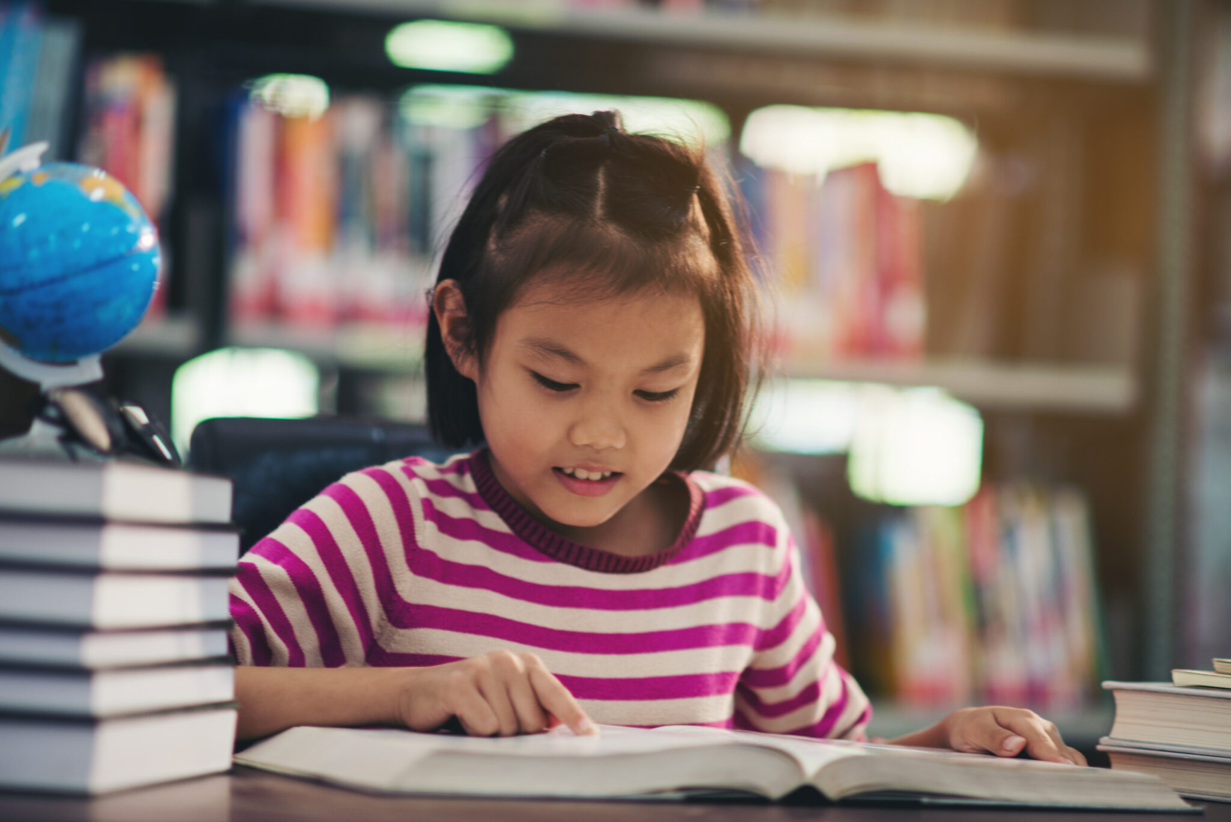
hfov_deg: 15.2
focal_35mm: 135
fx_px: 4618
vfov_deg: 10.2
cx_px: 616
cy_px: 411
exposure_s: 1/125
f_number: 2.2
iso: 250
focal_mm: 135
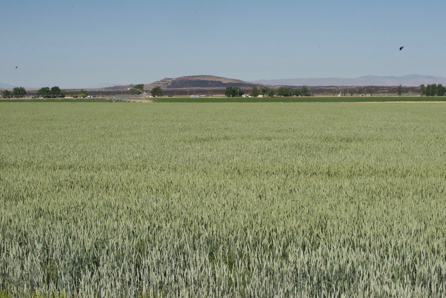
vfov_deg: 14.4
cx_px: 223
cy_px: 149
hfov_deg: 21.5
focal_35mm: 95
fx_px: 1177
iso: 2500
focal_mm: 95
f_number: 20
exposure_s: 1/1600
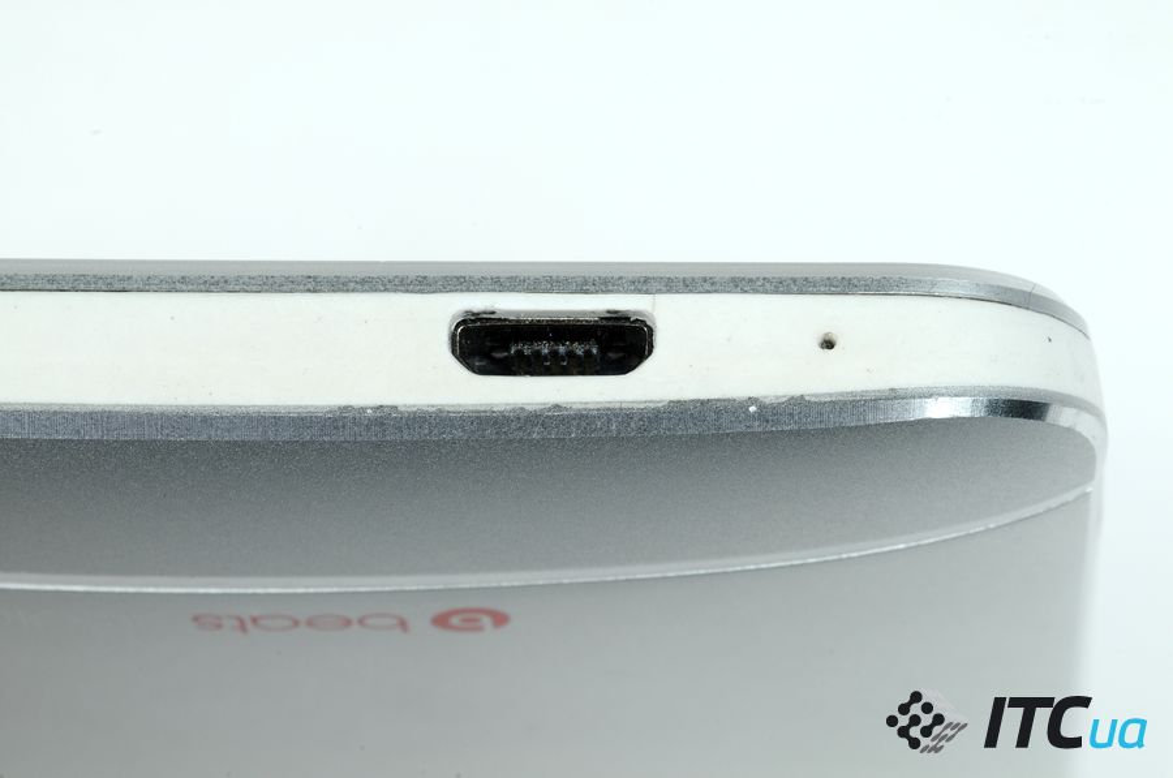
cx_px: 586
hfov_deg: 13.1
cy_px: 389
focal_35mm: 158
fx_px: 5124
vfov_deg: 8.7
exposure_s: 1/80
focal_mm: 105
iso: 200
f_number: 25
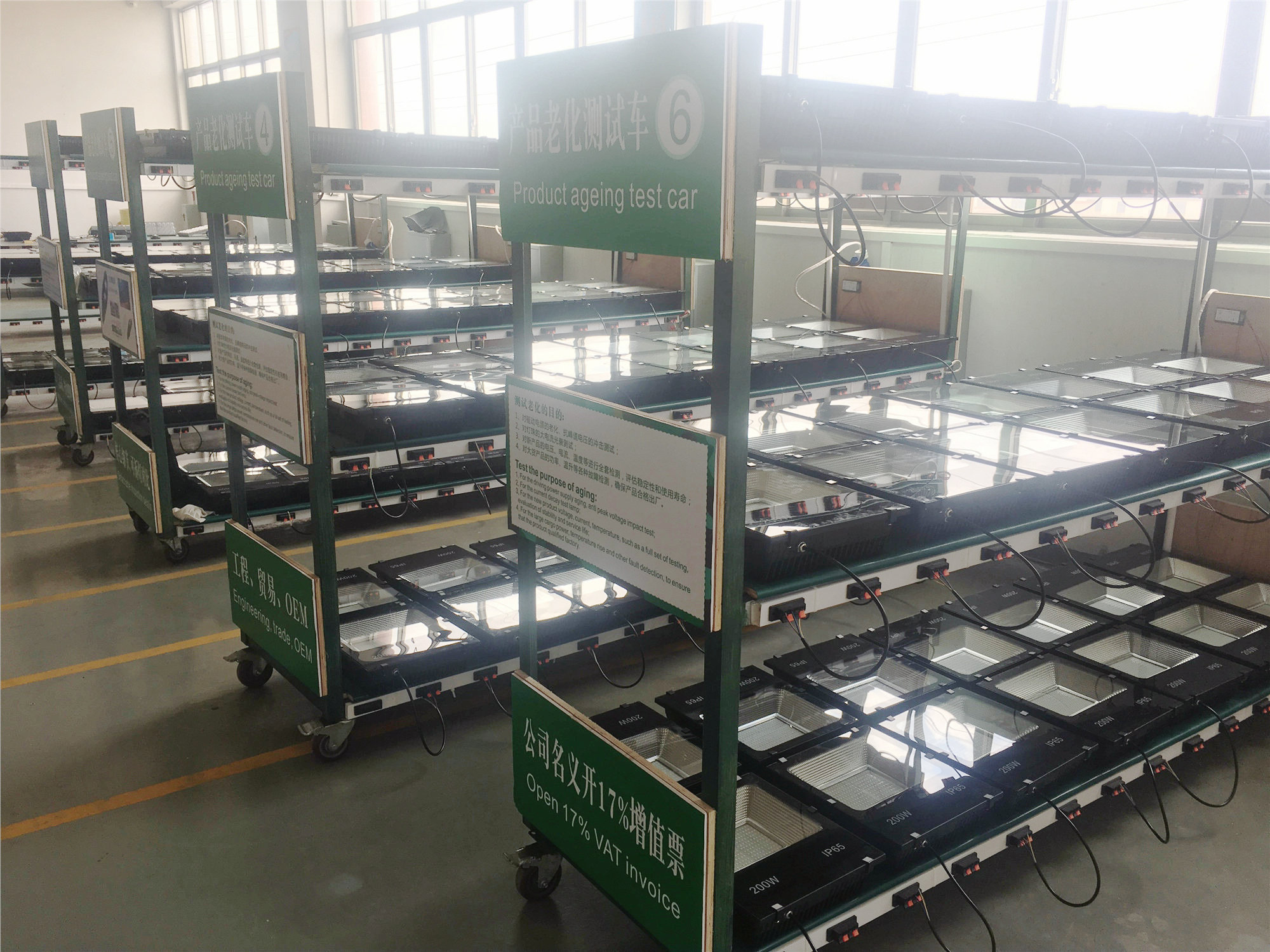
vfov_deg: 48.2
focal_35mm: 29
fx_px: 1064
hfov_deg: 61.7
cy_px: 476
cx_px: 635
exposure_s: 1/109
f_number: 2.2
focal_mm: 4.15
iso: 25
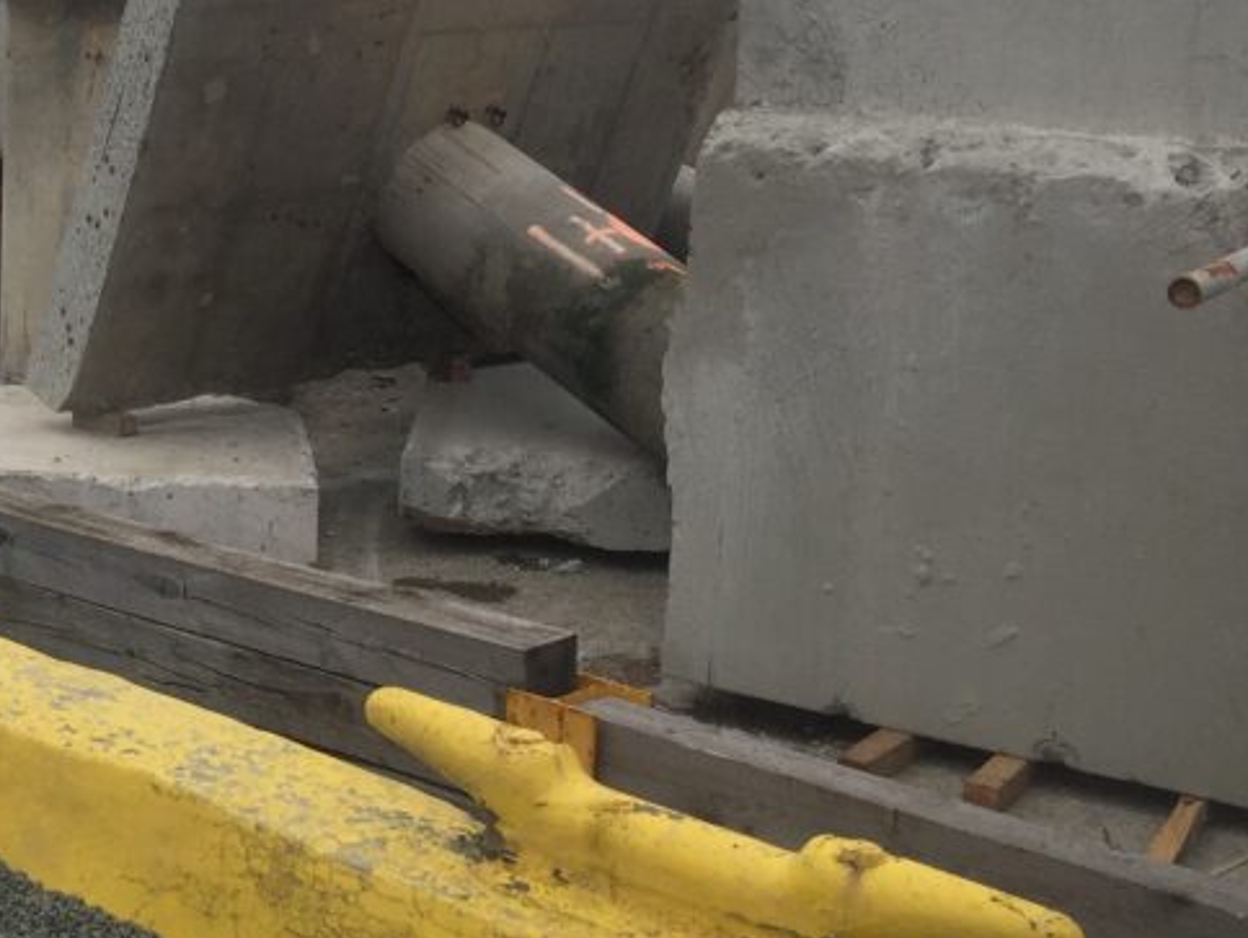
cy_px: 315
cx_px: -93
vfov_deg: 20.4
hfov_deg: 25.3
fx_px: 2598
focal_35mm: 72
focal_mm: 4.15
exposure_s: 1/760
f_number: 2.2
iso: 32
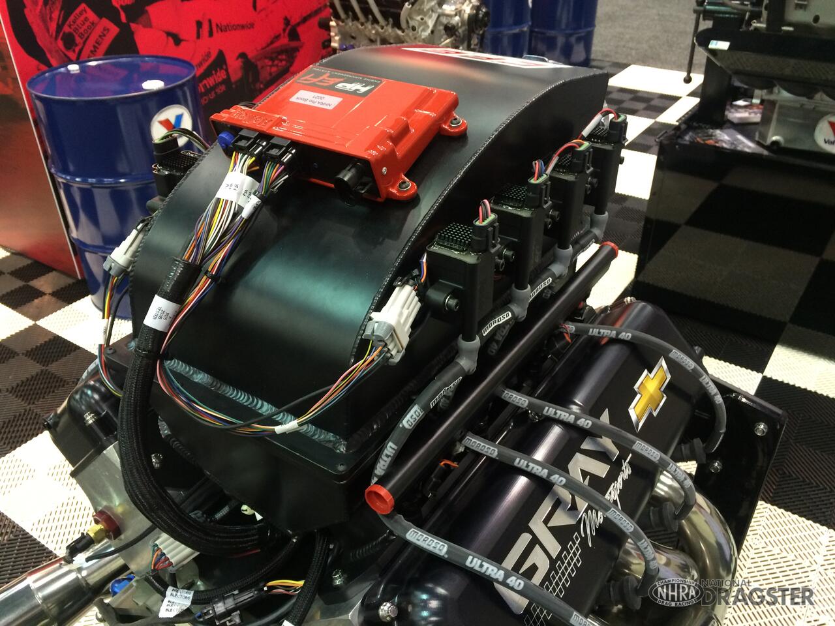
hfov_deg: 61.7
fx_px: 700
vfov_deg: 48.2
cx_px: 418
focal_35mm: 29
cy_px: 313
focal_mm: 4.15
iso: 160
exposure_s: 1/30
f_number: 2.2
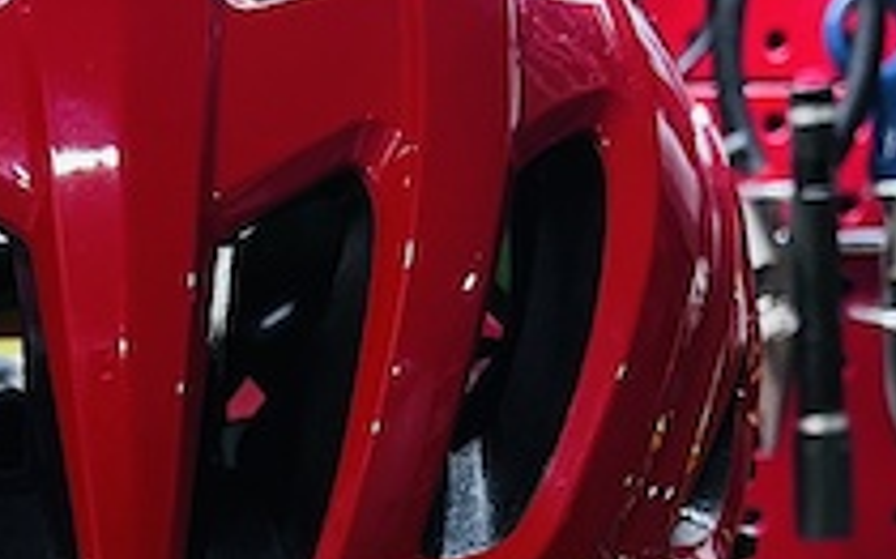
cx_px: 226
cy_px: 849
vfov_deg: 11.9
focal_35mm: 105
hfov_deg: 19.7
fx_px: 2563
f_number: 1.5
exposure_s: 1/60
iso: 100
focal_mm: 5.7
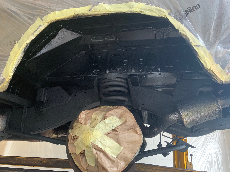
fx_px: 173
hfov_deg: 67.3
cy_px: 86
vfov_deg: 53.1
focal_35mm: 26
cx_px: 115
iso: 100
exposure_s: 1/107
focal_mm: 4.25
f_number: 1.8
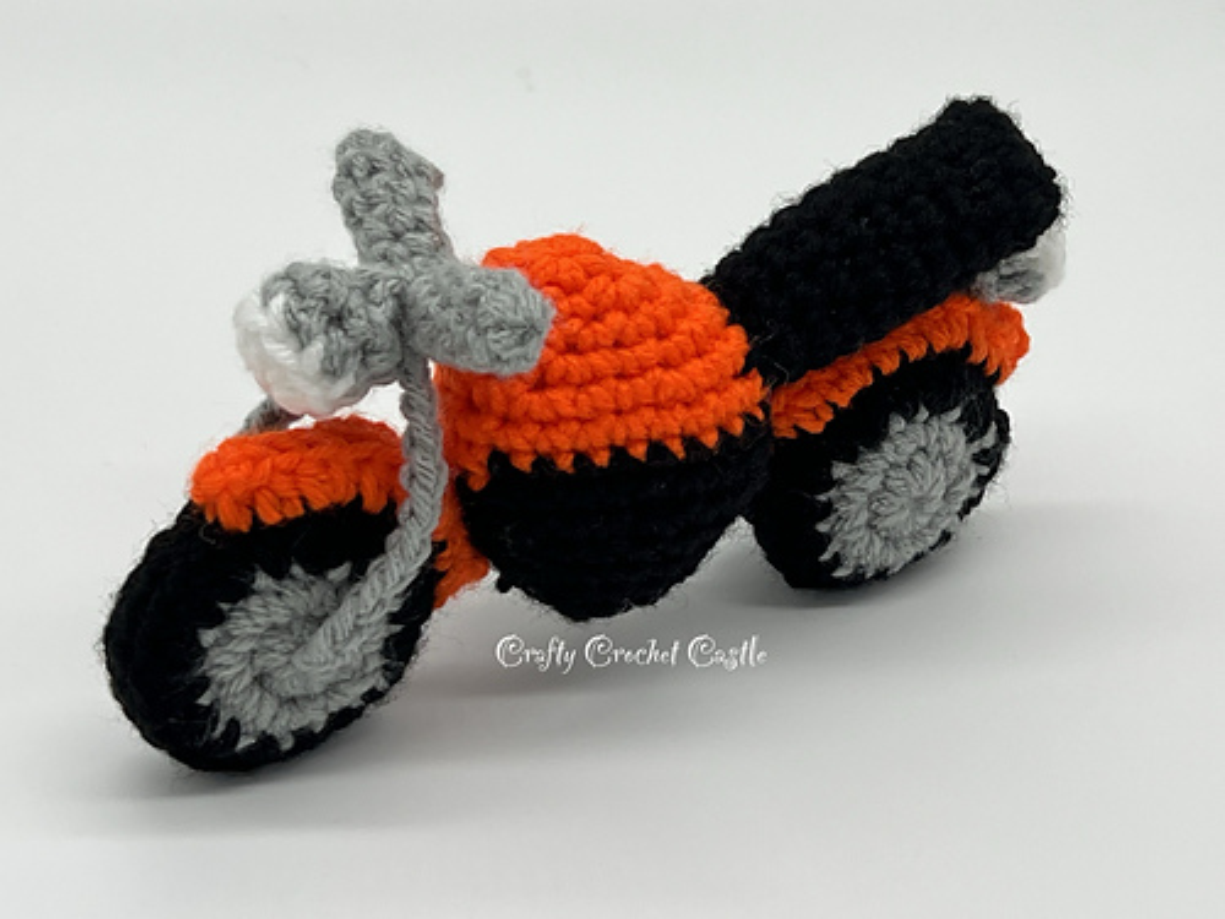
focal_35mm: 77
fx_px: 2725
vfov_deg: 19.1
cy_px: 460
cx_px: 612
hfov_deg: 25.3
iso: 50
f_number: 1.5
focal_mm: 5.7
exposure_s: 1/1724
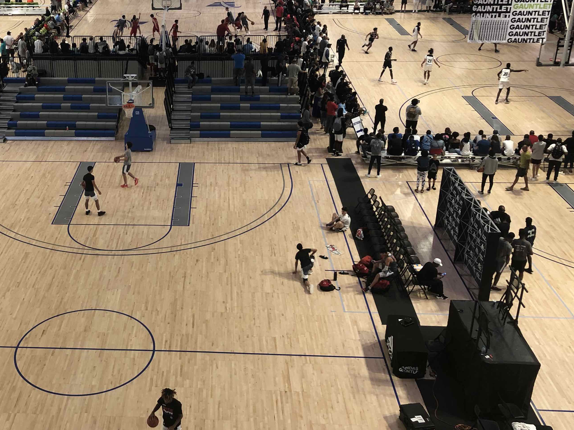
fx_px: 730
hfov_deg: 42.1
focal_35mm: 44
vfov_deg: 32.8
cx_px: 170
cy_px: 172
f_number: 1.8
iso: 25
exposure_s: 1/40
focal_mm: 3.99
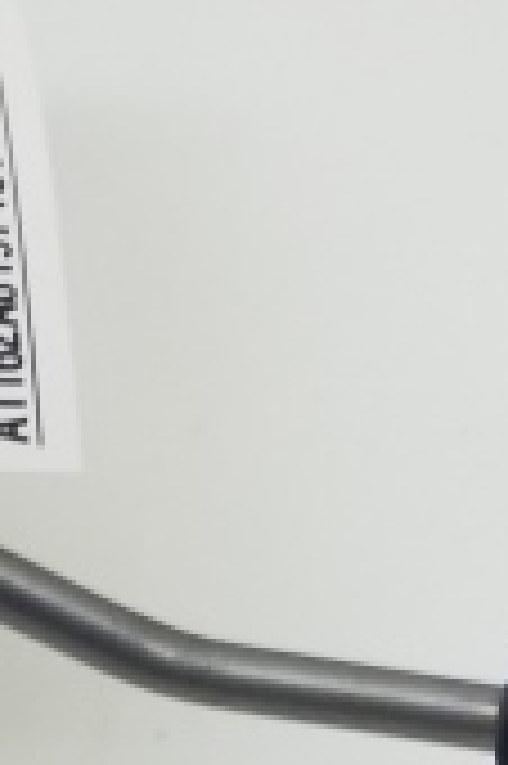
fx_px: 3584
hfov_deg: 7.9
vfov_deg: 12.0
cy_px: 814
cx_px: 791
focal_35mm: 169
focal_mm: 3.6
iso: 64
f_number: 1.9
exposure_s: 1/50
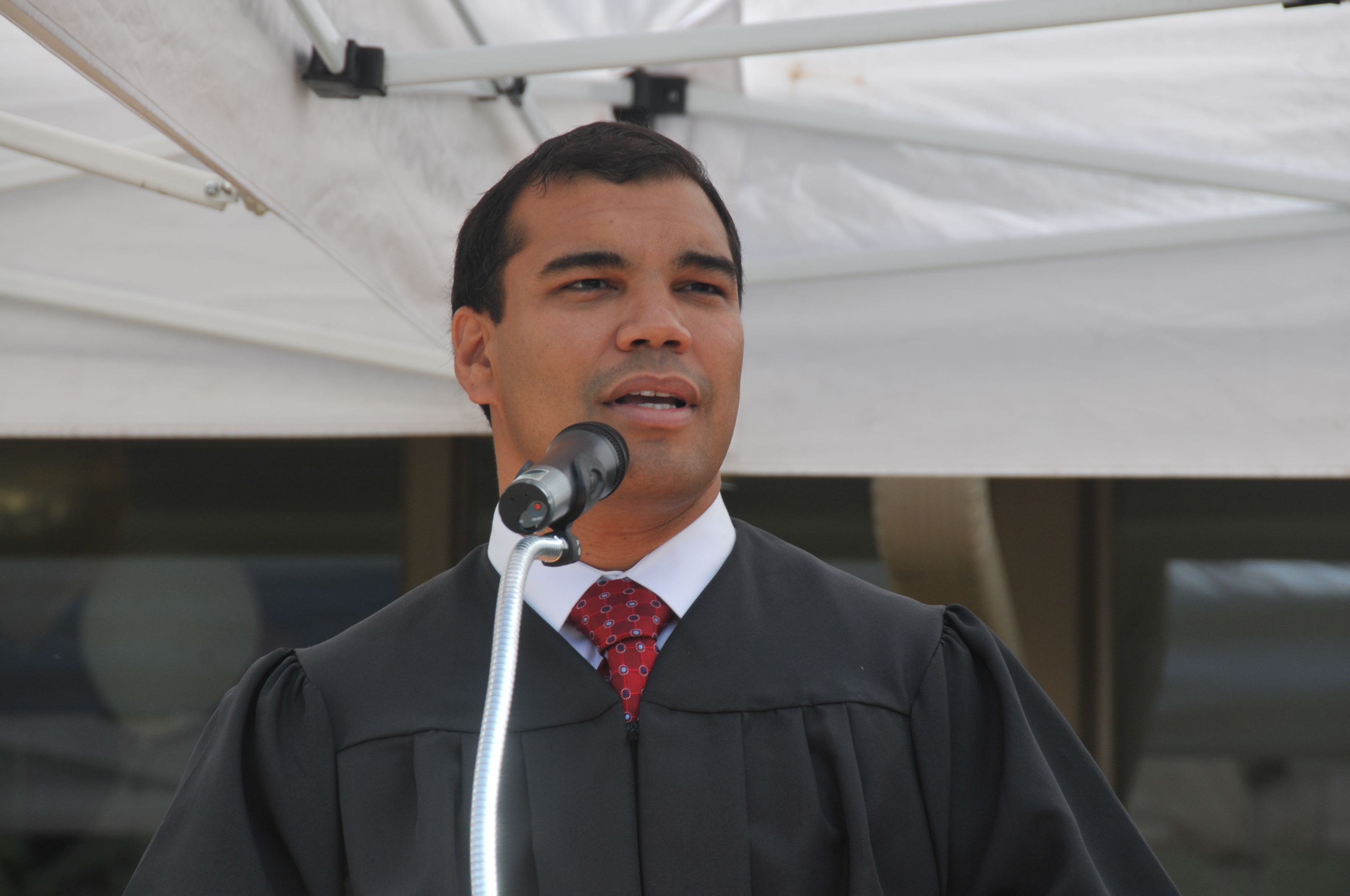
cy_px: 448
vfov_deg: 4.6
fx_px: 11236
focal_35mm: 300
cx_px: 675
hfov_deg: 6.9
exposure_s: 1/200
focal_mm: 200
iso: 200
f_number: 9
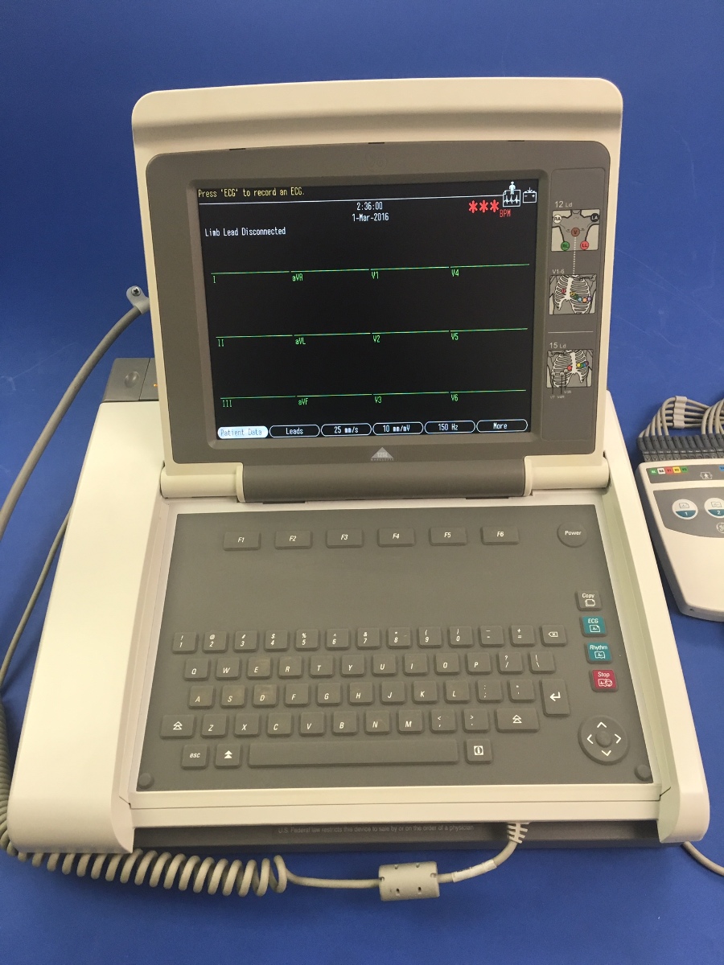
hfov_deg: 48.2
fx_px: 809
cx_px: 362
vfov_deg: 61.7
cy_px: 482
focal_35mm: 29
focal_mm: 4.15
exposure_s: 1/30
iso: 40
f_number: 2.2
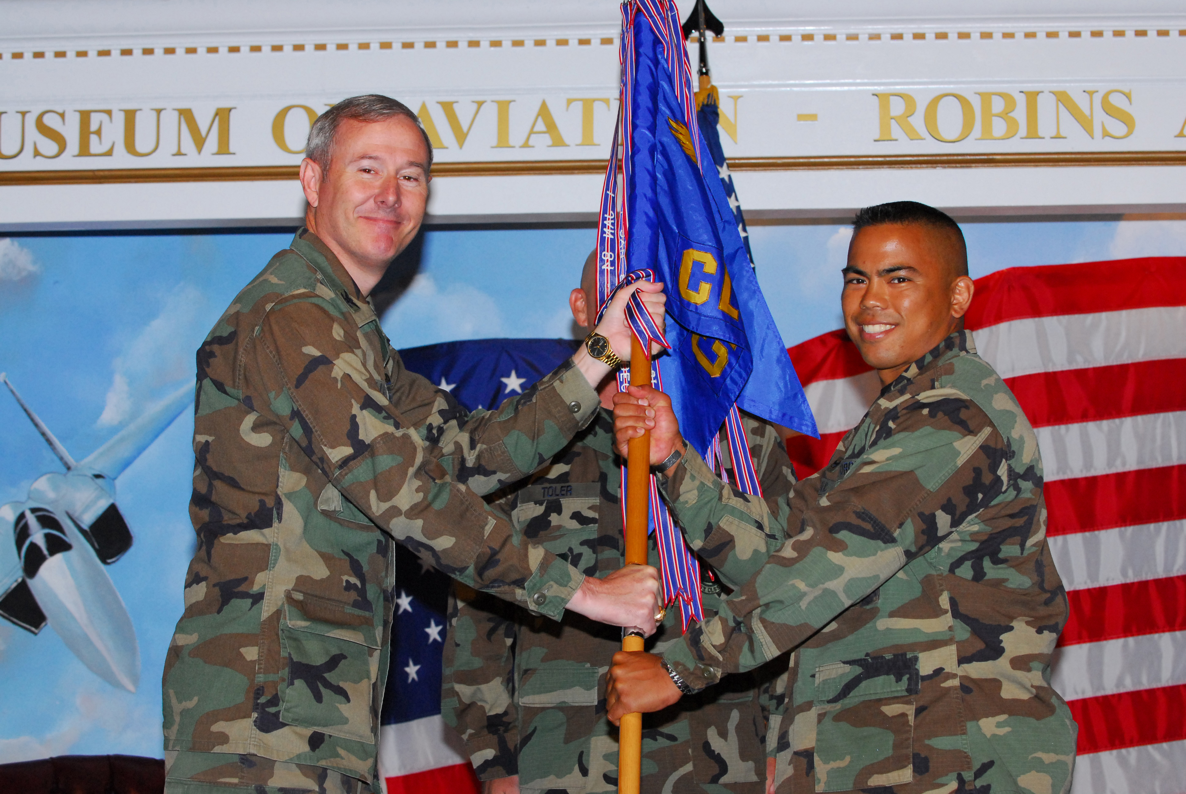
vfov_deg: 13.1
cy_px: 397
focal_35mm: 105
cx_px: 593
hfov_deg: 19.4
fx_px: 3463
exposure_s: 1/60
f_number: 7.1
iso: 800
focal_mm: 70
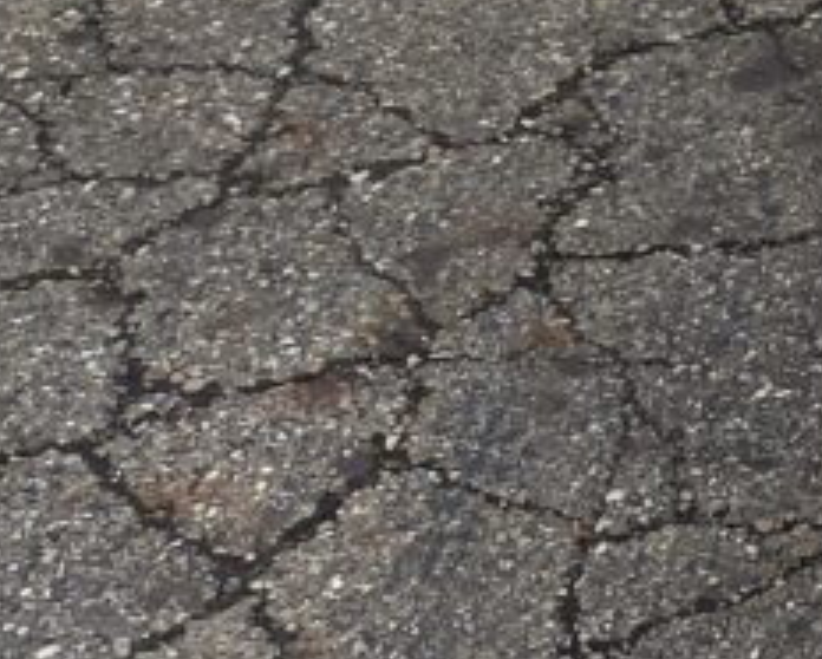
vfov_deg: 10.8
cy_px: -220
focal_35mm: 140
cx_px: 1782
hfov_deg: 11.9
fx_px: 3409
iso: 32
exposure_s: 1/1701
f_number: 1.8
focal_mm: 4.25
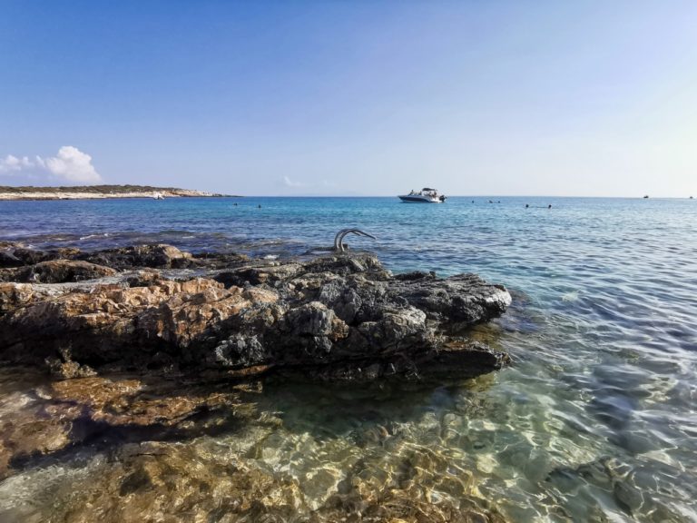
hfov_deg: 91.0
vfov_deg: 74.7
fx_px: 342
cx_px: 348
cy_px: 262
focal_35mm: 17
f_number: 2.2
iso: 50
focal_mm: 2.26
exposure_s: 1/1639
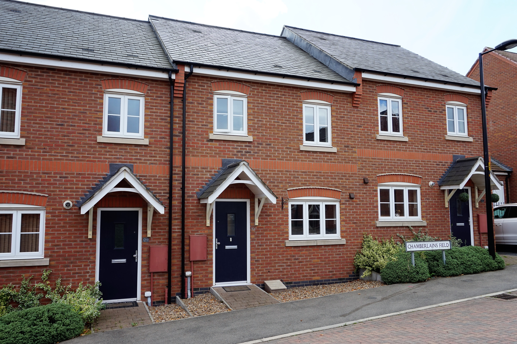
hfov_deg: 62.0
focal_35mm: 30
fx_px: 431
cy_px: 172
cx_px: 258
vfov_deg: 43.6
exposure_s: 1/80
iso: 100
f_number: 9
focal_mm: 20
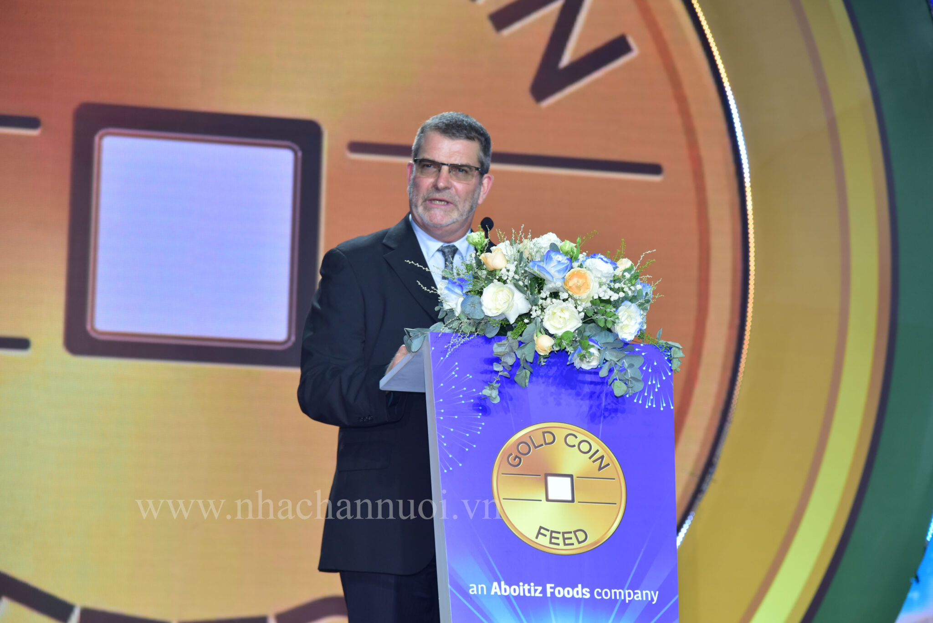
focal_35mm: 120
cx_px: 466
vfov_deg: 11.4
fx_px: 3111
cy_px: 312
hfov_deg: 17.1
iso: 400
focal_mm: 120
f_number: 5
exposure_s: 1/160
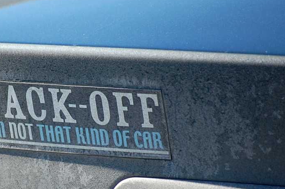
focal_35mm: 495
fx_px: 3914
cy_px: 126
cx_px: 59
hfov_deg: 4.2
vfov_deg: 2.8
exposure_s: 1/800
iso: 400
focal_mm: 190
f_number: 5.6
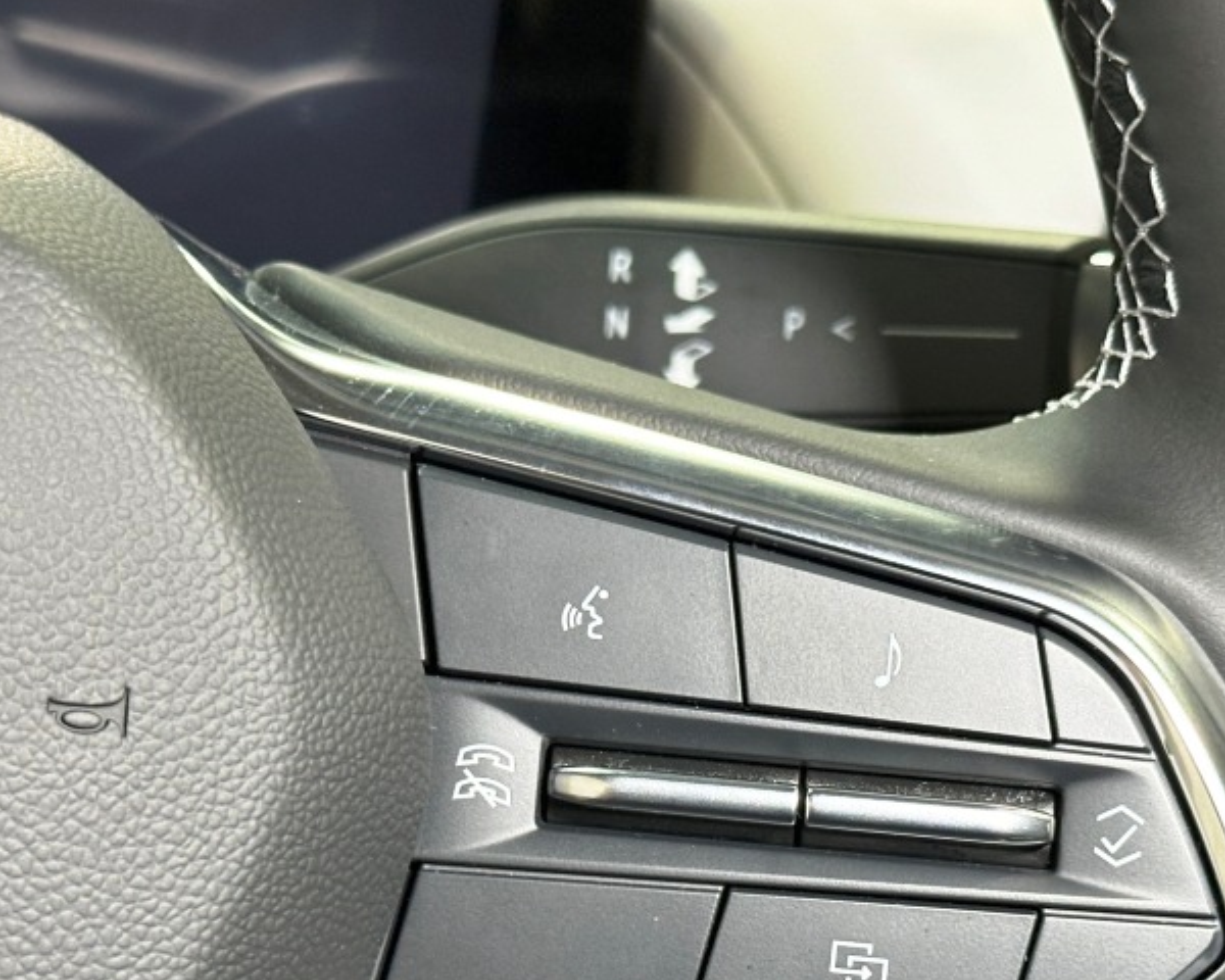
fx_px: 2900
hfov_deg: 23.8
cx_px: 710
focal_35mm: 80
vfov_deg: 19.0
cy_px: 778
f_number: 1.78
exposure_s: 1/40
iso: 500
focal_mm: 6.86
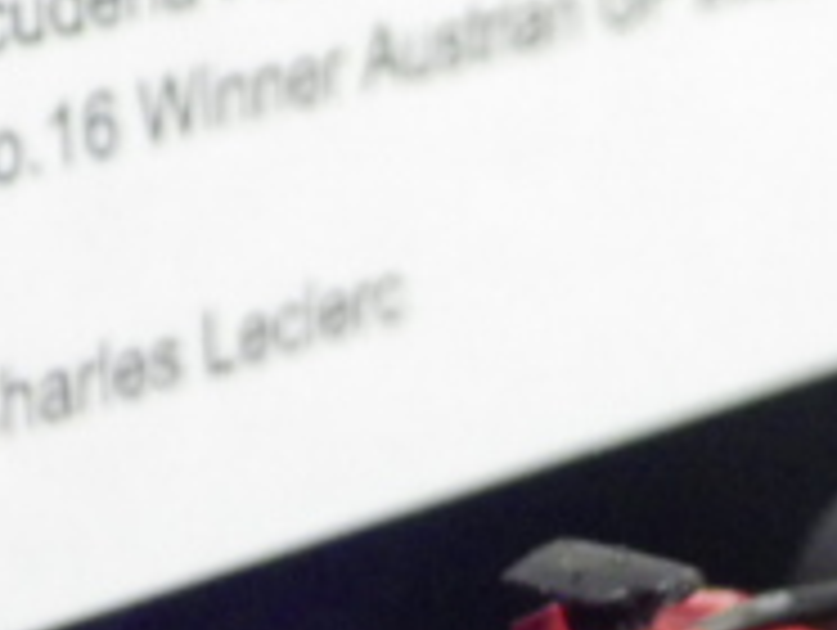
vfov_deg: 6.1
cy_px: 796
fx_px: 5907
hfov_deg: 8.1
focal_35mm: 244
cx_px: 594
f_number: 4.2
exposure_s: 1/25
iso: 1000
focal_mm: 12.8
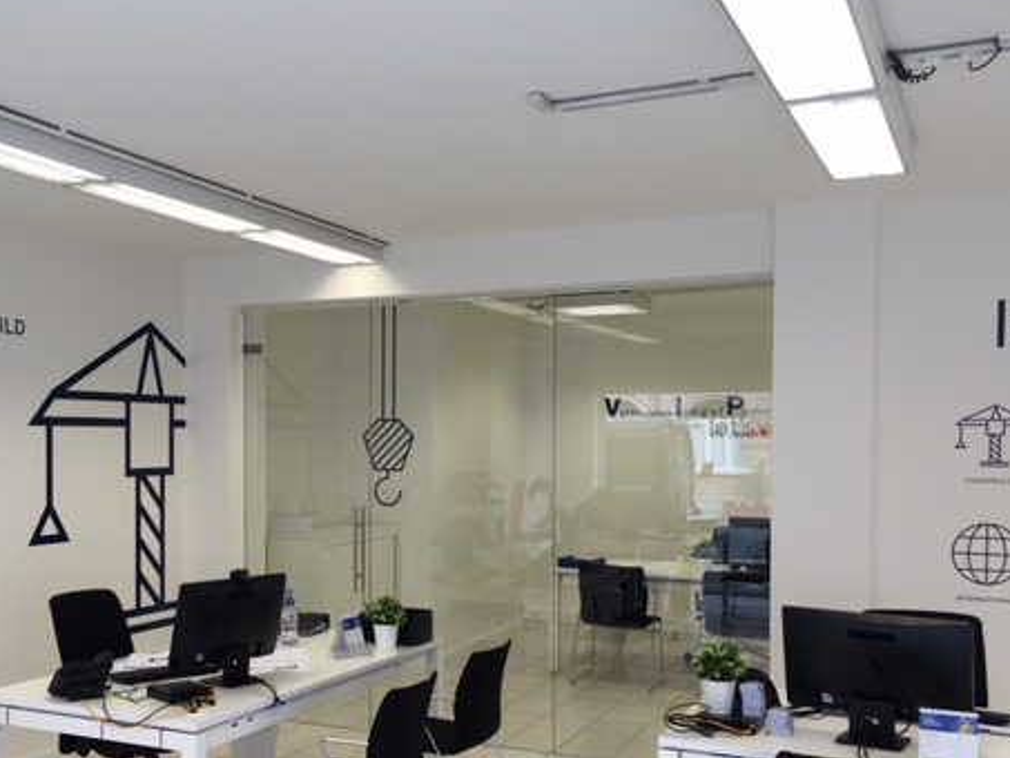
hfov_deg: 44.9
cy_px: 475
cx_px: 312
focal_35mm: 41
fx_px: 1197
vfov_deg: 35.0
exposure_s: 1/100
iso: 40
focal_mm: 4.15
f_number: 2.2
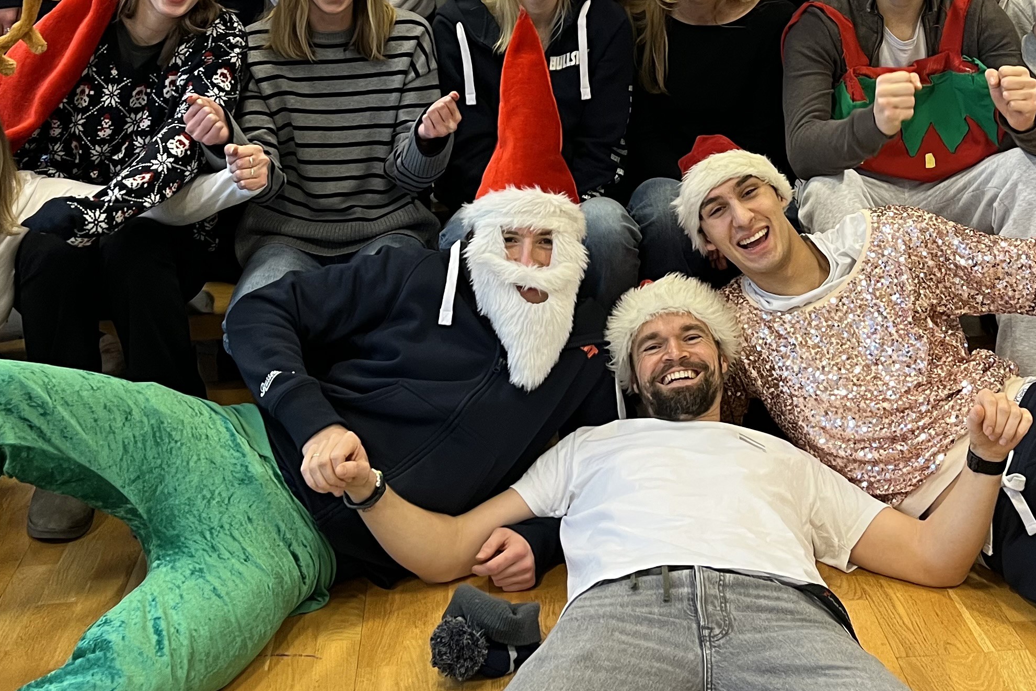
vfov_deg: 23.5
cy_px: -21
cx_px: 586
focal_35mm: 55
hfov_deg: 36.2
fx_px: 1583
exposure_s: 1/50
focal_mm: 5.1
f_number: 1.6
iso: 160
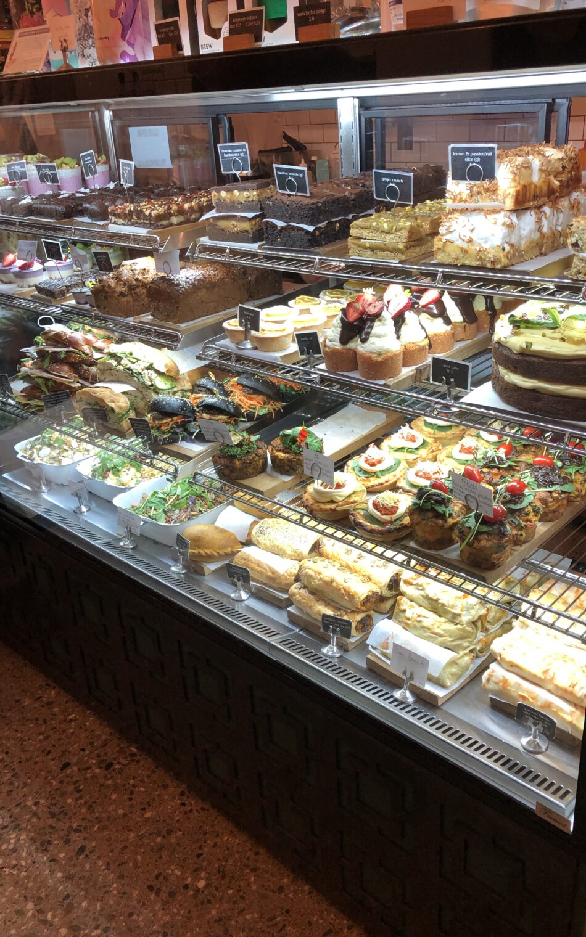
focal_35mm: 30
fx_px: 767
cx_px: 340
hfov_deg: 41.7
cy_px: 465
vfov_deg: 62.9
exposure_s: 1/33
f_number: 1.8
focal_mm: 3.99
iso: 32
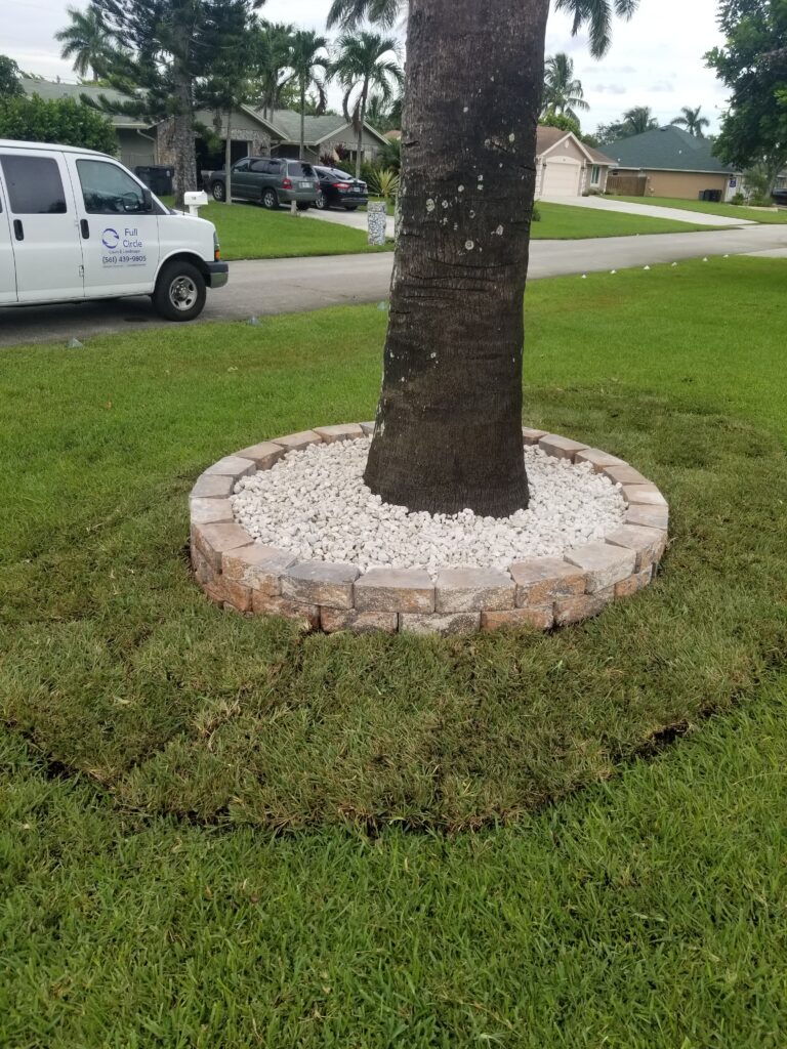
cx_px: 394
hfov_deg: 53.1
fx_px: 788
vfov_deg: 67.3
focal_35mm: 26
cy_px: 524
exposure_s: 1/450
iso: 50
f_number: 1.7
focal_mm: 4.25
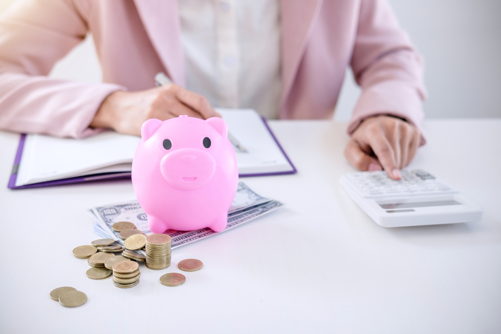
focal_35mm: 53
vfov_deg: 25.5
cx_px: 250
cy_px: 167
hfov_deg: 37.5
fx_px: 737
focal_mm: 35
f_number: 2.8
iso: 200
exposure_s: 1/160
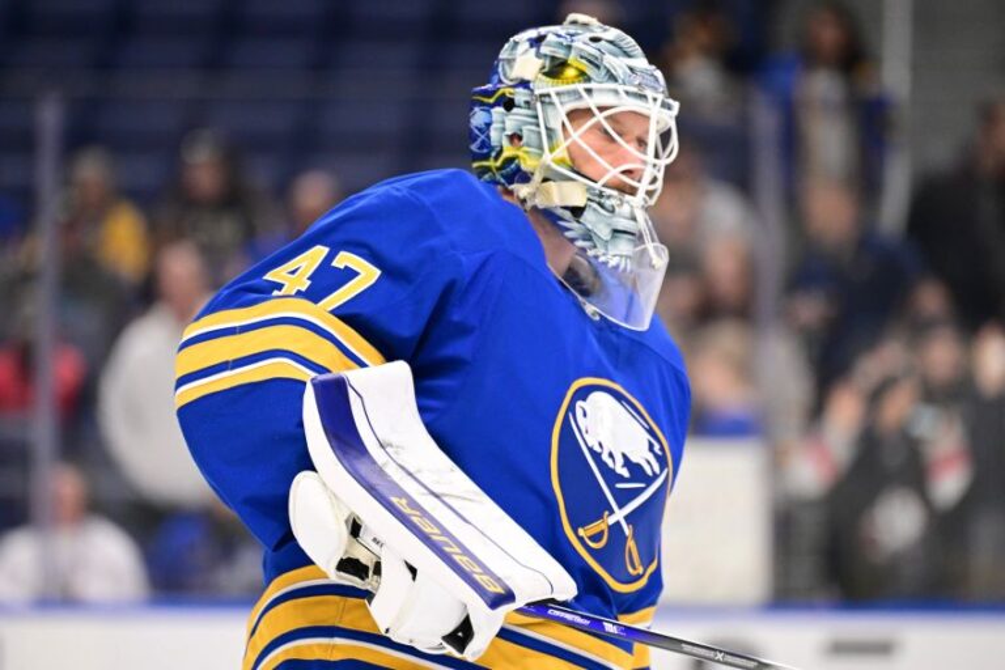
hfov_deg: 10.3
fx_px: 5583
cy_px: 335
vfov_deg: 6.9
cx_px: 502
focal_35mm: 200
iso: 3200
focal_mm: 200
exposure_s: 1/1600
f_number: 2.8
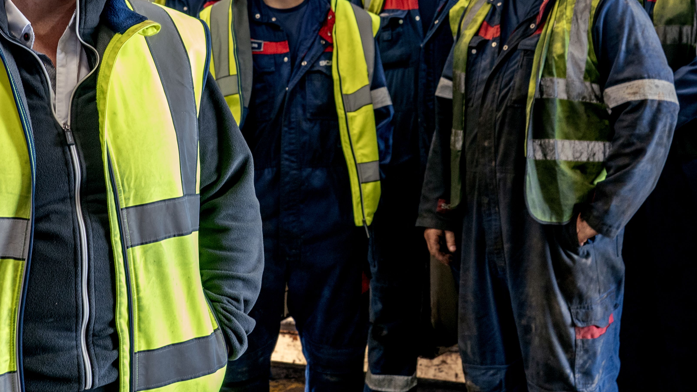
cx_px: 393
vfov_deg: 16.0
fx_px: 1368
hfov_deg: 28.6
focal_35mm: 74
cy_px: -2
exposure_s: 1/25
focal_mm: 38
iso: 1000
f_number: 8
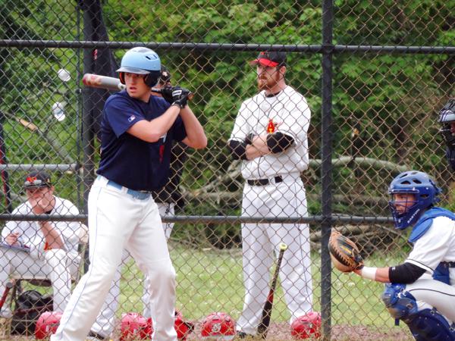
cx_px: 228
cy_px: 170
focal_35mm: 600
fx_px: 7887
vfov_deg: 2.5
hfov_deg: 3.3
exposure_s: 1/640
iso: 1600
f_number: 4.9
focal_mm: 107
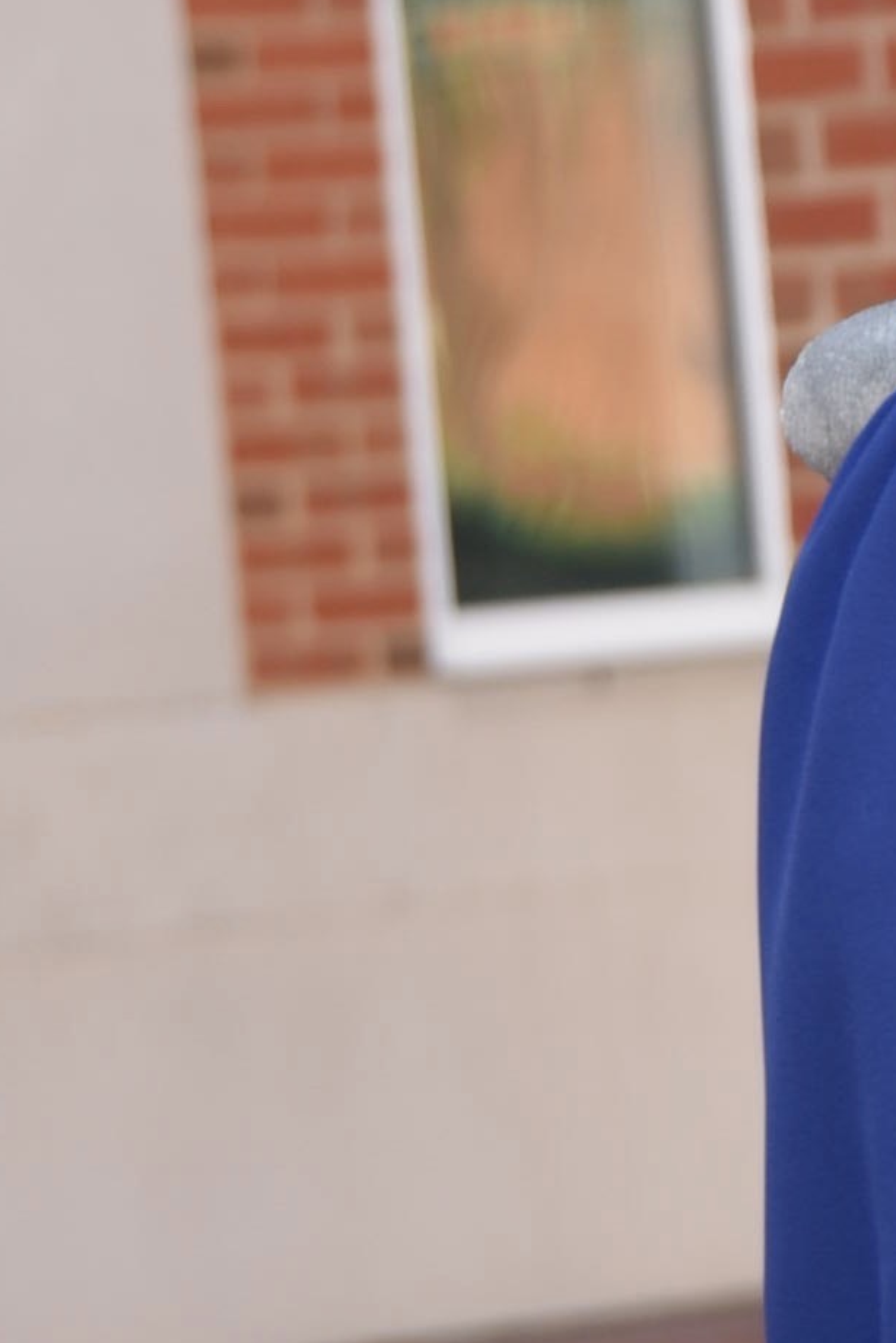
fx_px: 11713
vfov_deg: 6.6
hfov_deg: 4.3
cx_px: 2329
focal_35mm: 314
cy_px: 953
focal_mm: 48
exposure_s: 1/250
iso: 200
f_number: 2.8
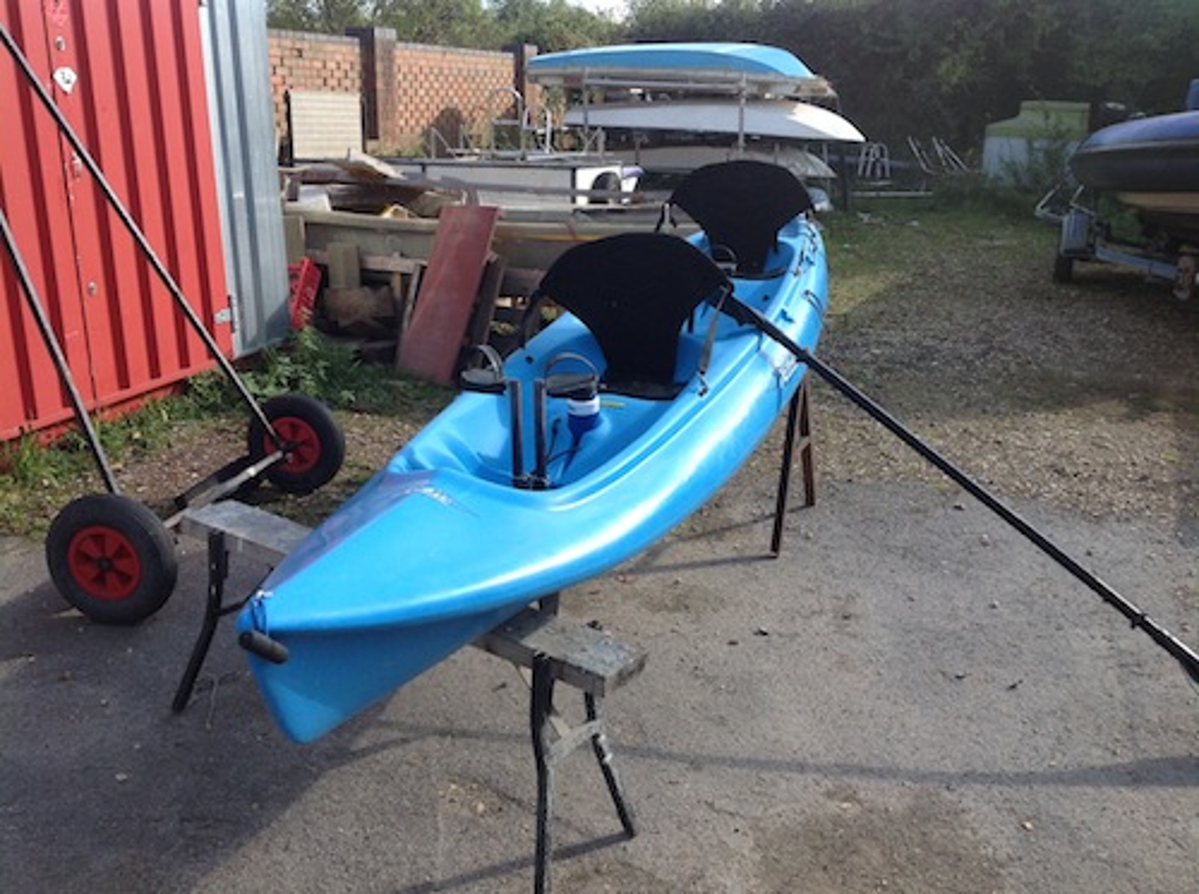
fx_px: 1210
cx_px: 600
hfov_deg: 52.7
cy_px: 447
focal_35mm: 35
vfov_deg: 40.6
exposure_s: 1/703
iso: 50
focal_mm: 4.28
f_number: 2.4
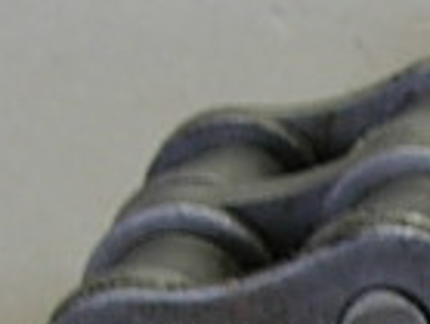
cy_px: 815
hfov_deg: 6.9
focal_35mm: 279
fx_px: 3475
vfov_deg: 5.2
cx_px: 832
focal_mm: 7.8
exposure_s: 1/21.3
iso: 64
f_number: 2.8
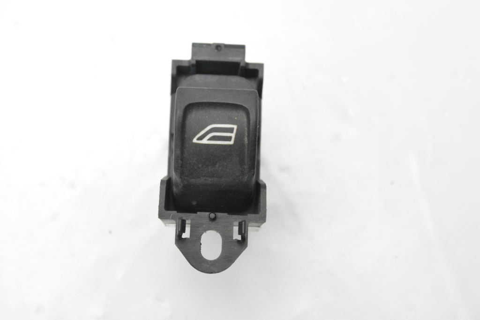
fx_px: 960
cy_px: 160
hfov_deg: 28.1
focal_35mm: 72
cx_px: 240
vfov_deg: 18.9
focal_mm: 48
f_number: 10
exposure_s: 1/400
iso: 6400
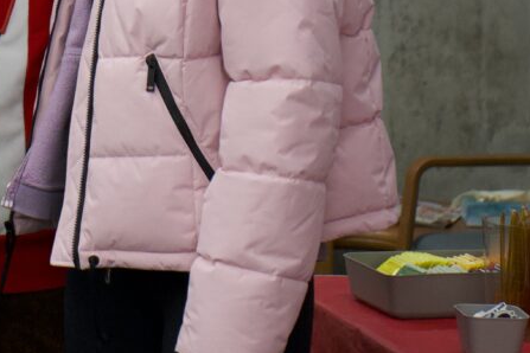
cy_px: -136
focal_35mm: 165
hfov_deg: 12.2
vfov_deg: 8.2
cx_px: -56
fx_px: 2429
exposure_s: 1/160
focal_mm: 48
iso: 3200
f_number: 4.5
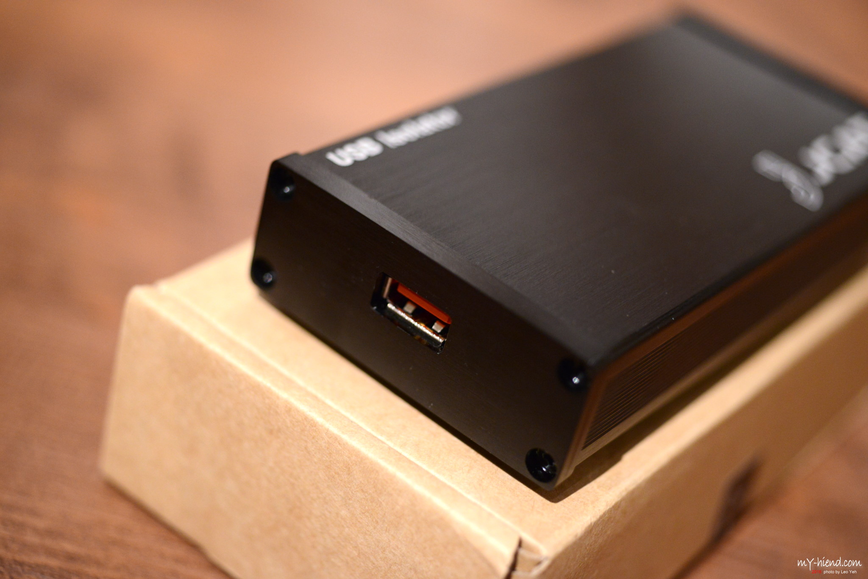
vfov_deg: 24.6
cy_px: 290
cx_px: 434
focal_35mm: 55
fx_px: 1327
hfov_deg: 36.2
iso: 2000
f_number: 3.5
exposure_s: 1/50
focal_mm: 55
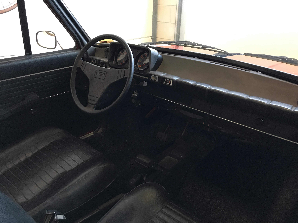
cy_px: 112
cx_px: 149
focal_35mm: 28
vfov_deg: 49.7
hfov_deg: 63.4
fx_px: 241
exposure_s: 1/11
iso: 100
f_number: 1.8
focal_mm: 3.99
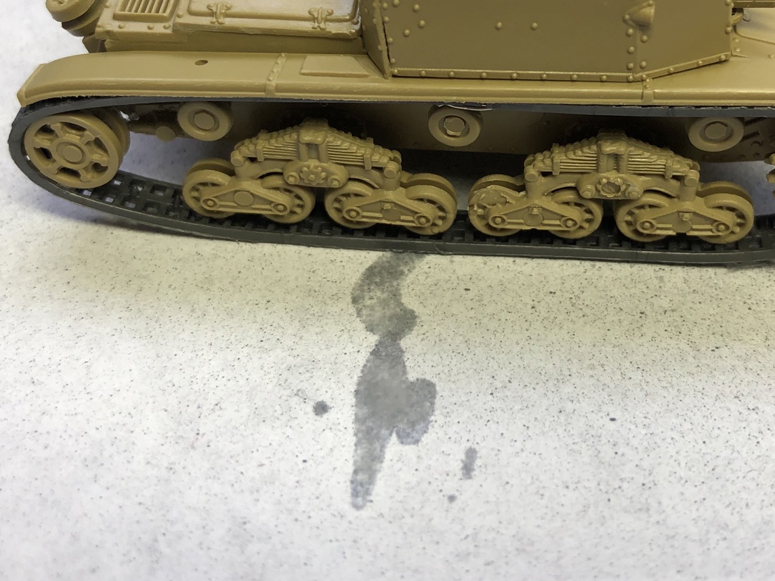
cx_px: 456
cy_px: 152
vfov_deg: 30.4
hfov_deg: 40.3
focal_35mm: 47
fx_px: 1052
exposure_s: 1/120
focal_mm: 4
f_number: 1.8
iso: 50
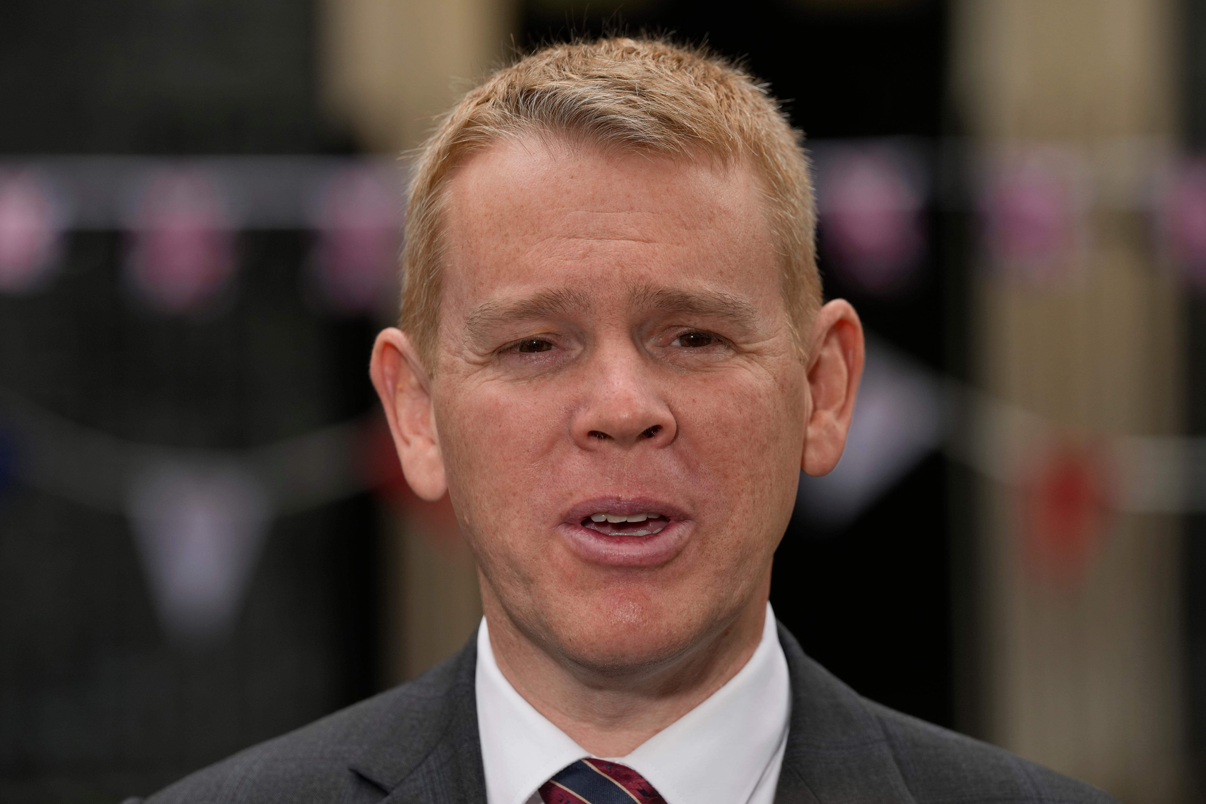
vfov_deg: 6.9
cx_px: 603
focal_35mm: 200
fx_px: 6699
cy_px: 402
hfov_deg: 10.3
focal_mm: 200
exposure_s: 1/1000
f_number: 5
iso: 640
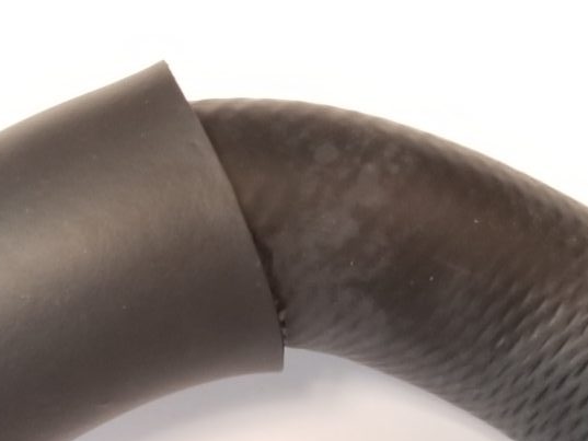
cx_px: 254
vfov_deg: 15.2
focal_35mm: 93
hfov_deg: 21.1
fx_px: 1580
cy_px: 568
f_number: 1.7
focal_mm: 4.25
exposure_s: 1/17
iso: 200
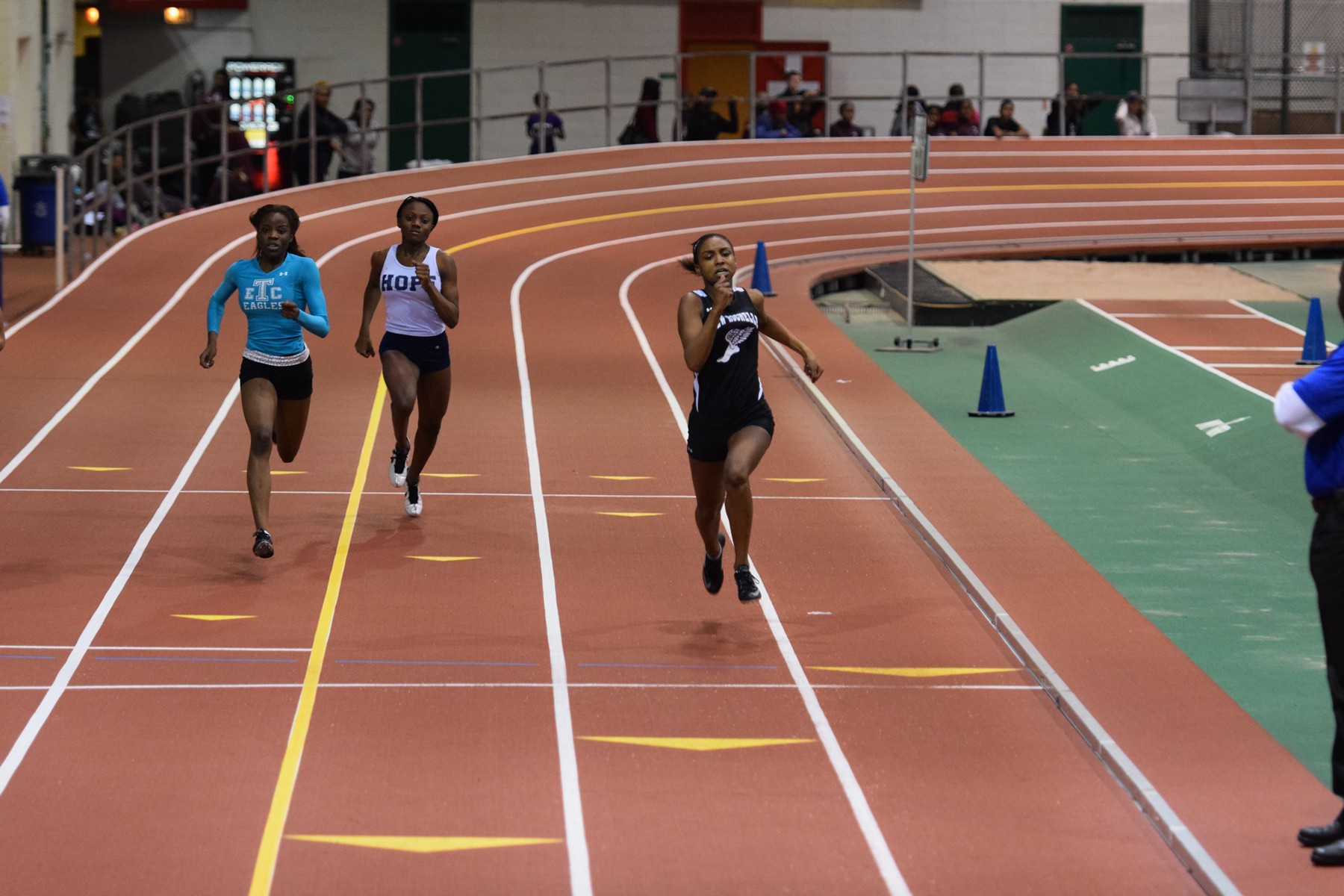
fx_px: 6999
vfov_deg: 7.3
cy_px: 448
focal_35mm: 188
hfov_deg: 11.0
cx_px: 672
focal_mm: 125
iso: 2500
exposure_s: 1/500
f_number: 2.8
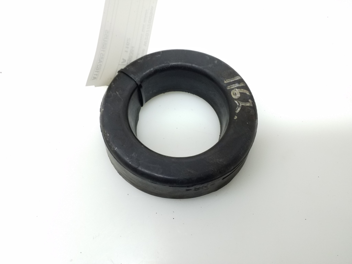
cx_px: 176
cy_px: 132
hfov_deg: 65.3
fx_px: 275
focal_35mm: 27
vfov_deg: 51.4
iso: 200
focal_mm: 3.6
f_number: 1.9
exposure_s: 1/50
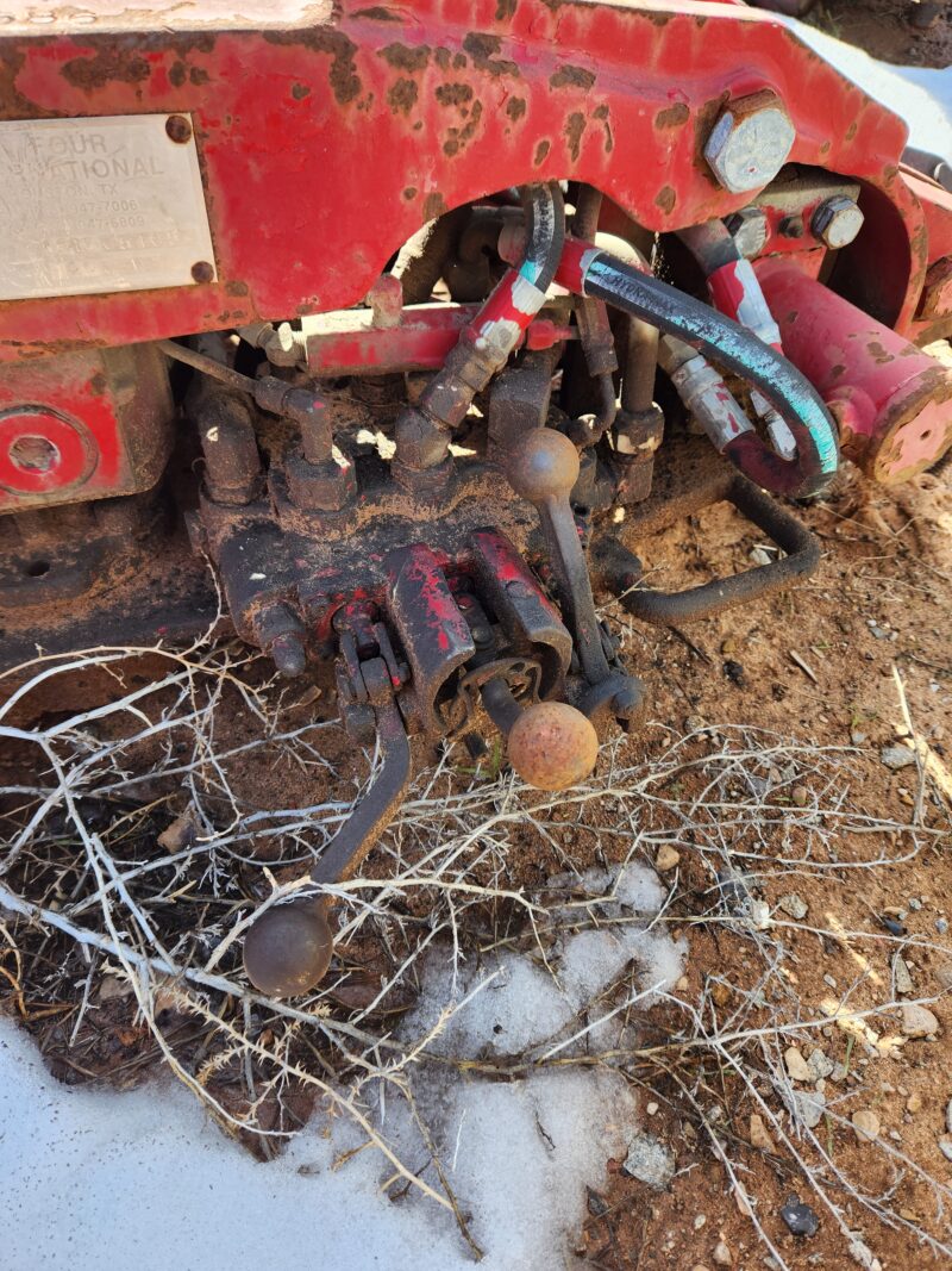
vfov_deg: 73.9
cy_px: 636
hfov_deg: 58.9
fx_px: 844
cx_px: 476
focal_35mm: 23
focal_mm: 5.4
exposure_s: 1/180
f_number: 1.8
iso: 20
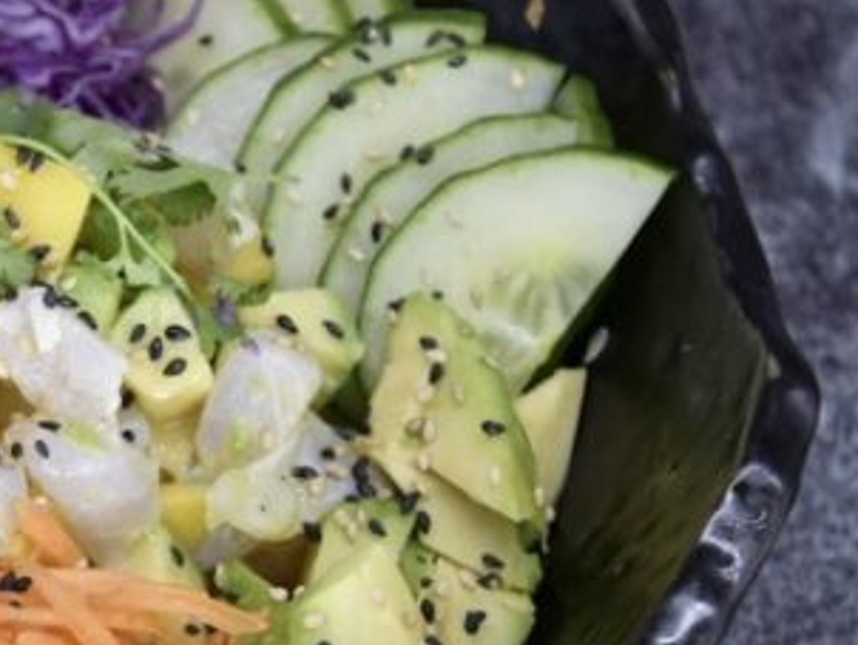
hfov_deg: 11.1
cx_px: 9
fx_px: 4366
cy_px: 375
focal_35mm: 176
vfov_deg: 8.4
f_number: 4.8
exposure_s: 1/125
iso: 200
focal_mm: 48
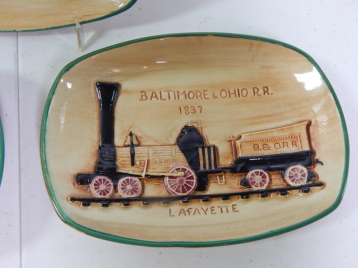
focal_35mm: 43
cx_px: 179
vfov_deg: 33.6
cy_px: 134
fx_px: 445
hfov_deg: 43.9
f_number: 3.6
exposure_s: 1/30
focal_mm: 7.7
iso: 250
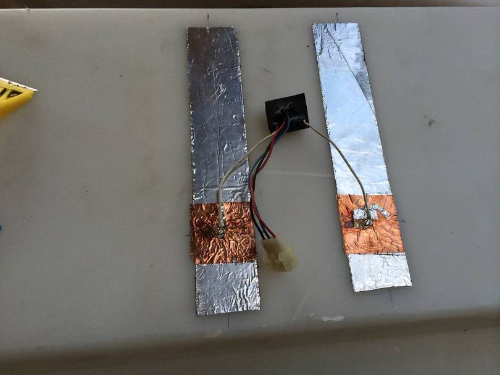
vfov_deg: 46.8
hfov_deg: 59.9
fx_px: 433
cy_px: 188
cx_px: 250
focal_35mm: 30
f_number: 2.2
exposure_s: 1/578
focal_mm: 4.12
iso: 32
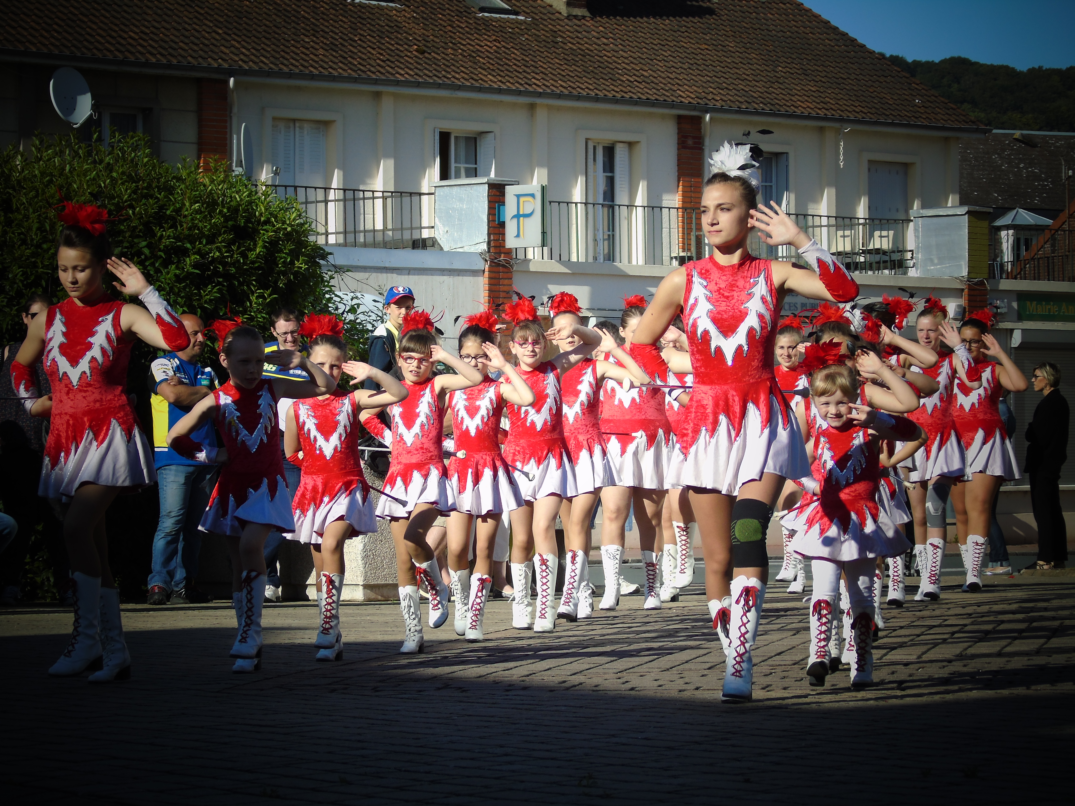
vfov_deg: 12.0
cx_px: 538
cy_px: 403
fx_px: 3851
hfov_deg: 15.9
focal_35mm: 124
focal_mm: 22
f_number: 4.6
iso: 80
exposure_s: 1/400
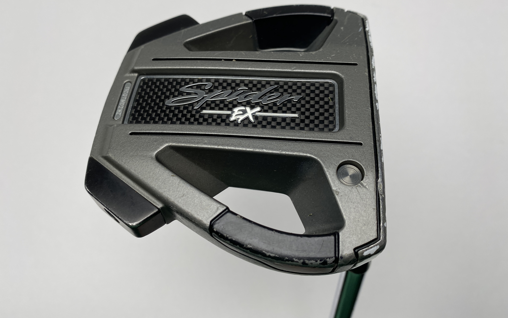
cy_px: 135
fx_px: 374
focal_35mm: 27
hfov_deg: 68.4
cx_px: 258
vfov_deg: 45.9
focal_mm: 4.25
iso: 32
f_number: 1.8
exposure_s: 1/307
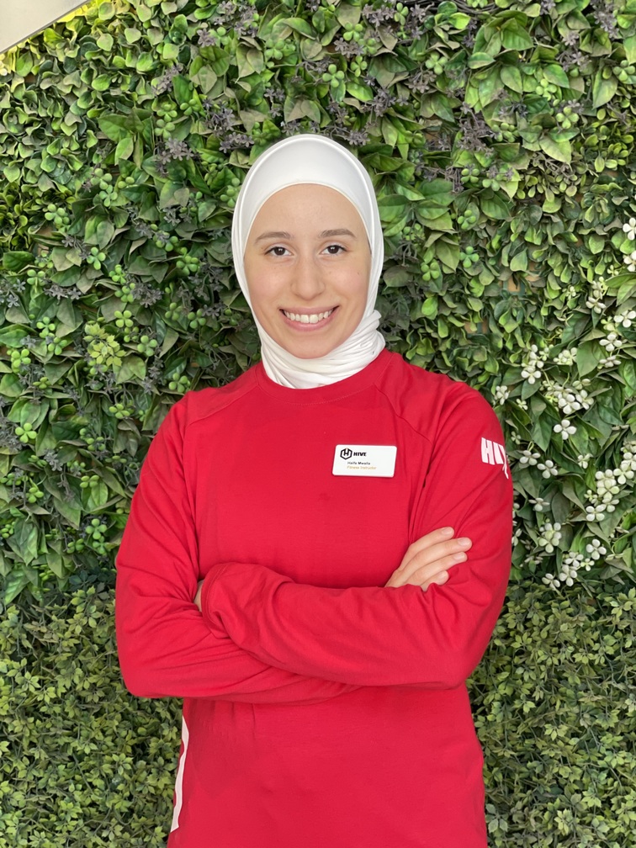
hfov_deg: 22.9
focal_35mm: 64
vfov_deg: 30.3
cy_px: 424
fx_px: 1568
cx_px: 318
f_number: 2.2
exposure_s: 1/121
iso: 160
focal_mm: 7.5
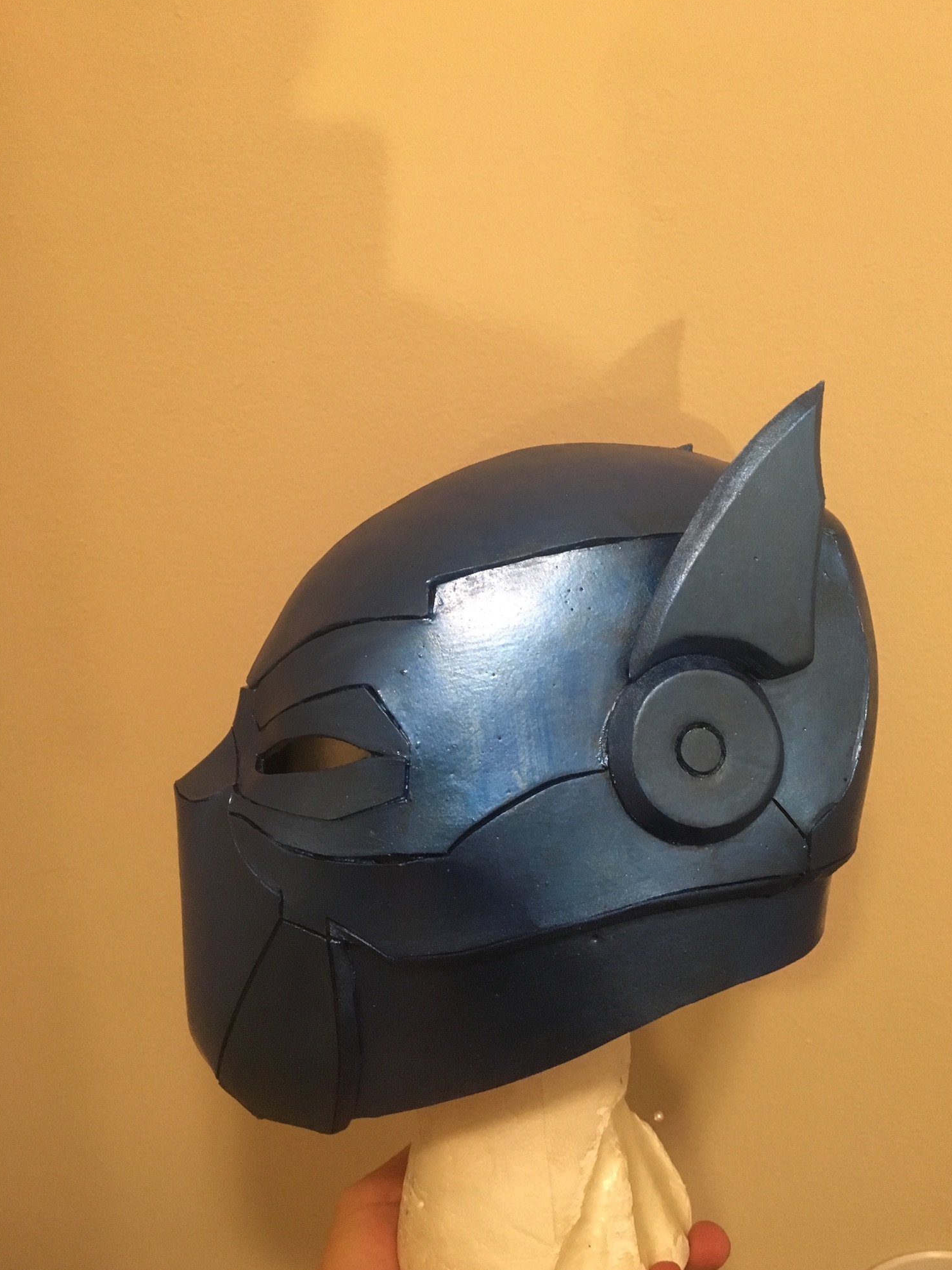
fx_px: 1100
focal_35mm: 30
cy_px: 653
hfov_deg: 46.8
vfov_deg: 60.0
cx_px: 484
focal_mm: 4.15
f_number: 2.2
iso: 200
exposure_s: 1/20
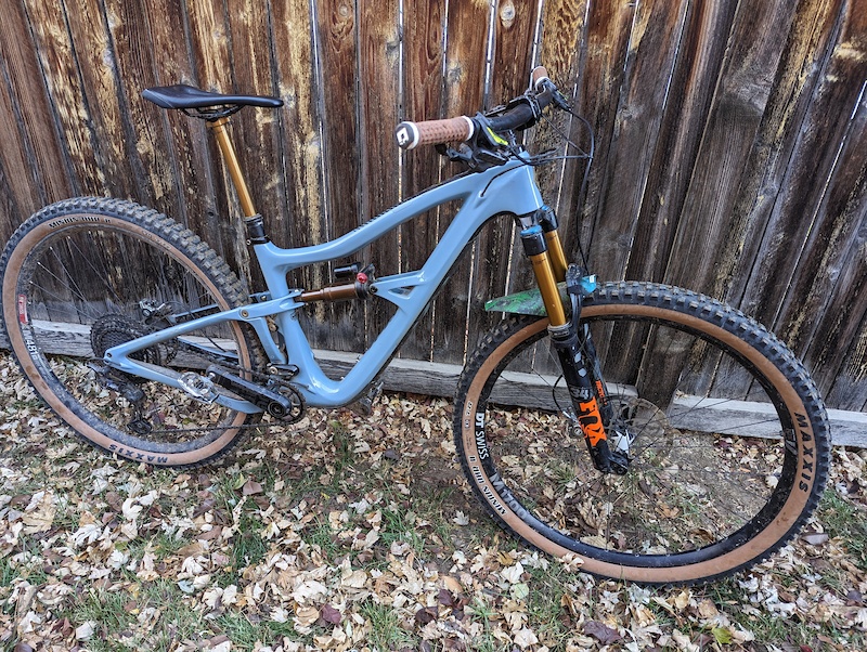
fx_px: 602
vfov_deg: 56.9
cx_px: 434
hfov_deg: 71.5
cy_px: 326
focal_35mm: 24
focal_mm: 6.81
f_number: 1.85
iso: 132
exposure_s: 1/99.8
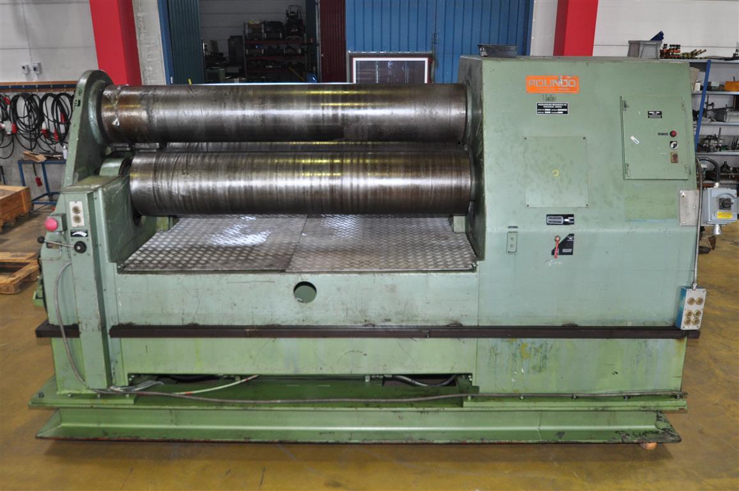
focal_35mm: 28
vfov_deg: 45.6
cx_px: 370
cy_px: 246
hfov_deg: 64.6
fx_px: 584
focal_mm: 19
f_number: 4.2
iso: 800
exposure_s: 1/60
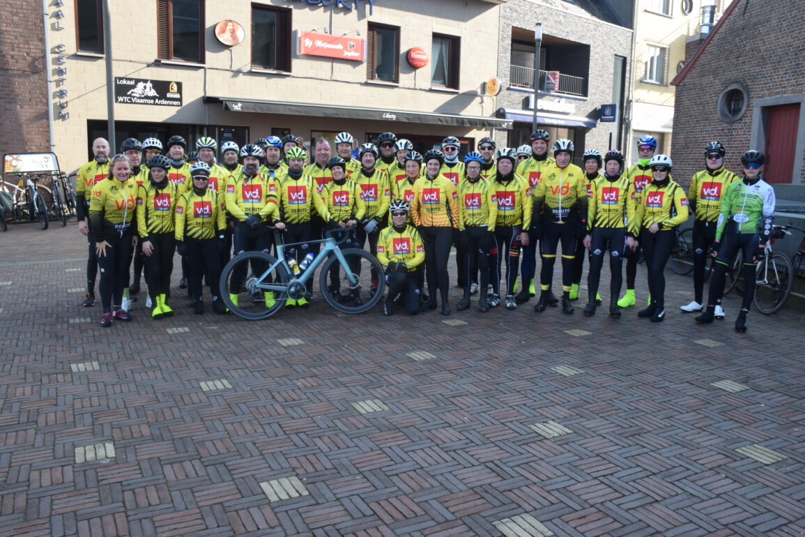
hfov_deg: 61.9
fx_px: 671
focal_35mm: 30
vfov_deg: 43.6
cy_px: 268
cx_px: 402
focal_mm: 20
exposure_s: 1/200
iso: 400
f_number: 7.1
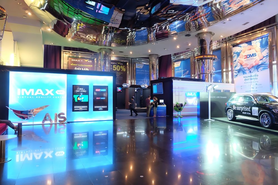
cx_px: 139
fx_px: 185
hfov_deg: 73.7
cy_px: 92
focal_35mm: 24
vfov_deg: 53.1
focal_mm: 16
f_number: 4
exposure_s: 1/28
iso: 3200
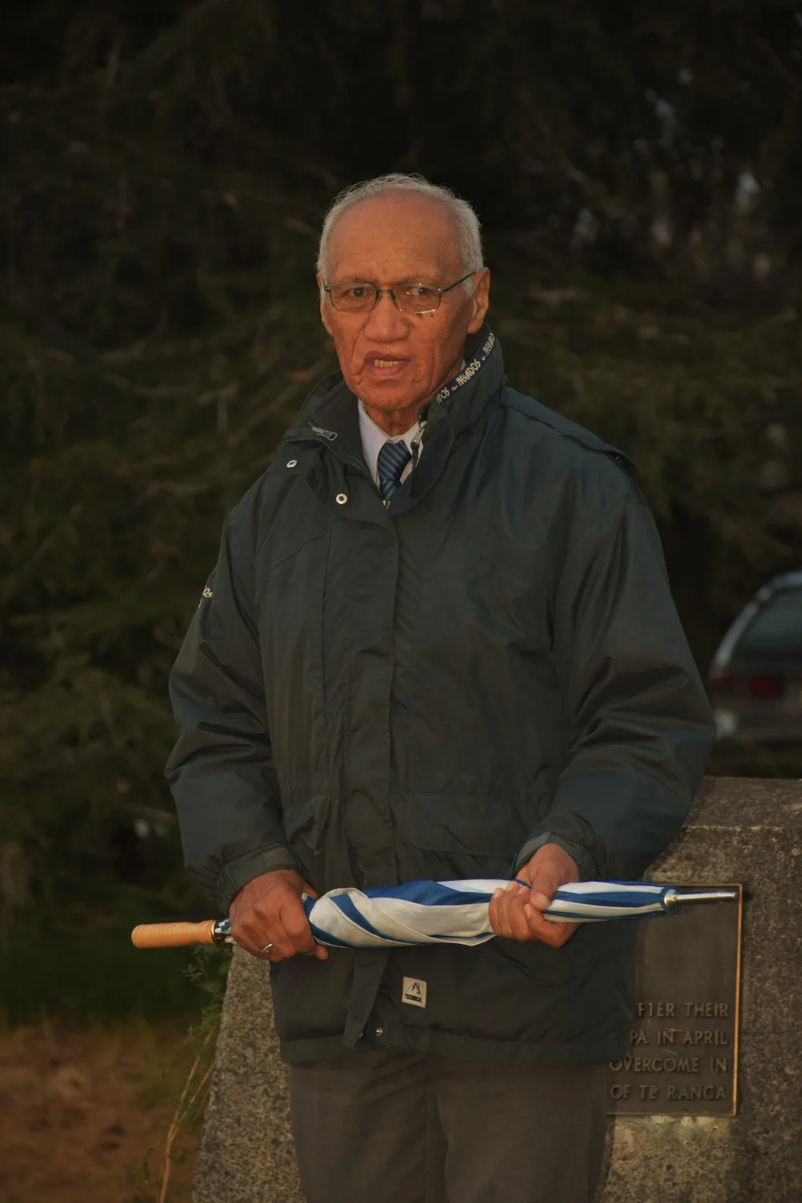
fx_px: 6516
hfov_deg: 7.0
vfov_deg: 10.5
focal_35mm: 195
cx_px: 401
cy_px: 602
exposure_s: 1/60
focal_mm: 130
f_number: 5.6
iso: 1800
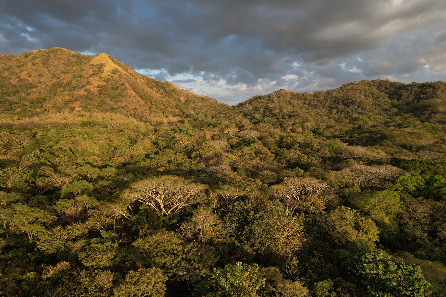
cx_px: 223
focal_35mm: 22
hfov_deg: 78.6
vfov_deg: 57.2
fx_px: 273
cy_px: 148
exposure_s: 1/160
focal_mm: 8.38
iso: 200
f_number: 2.8
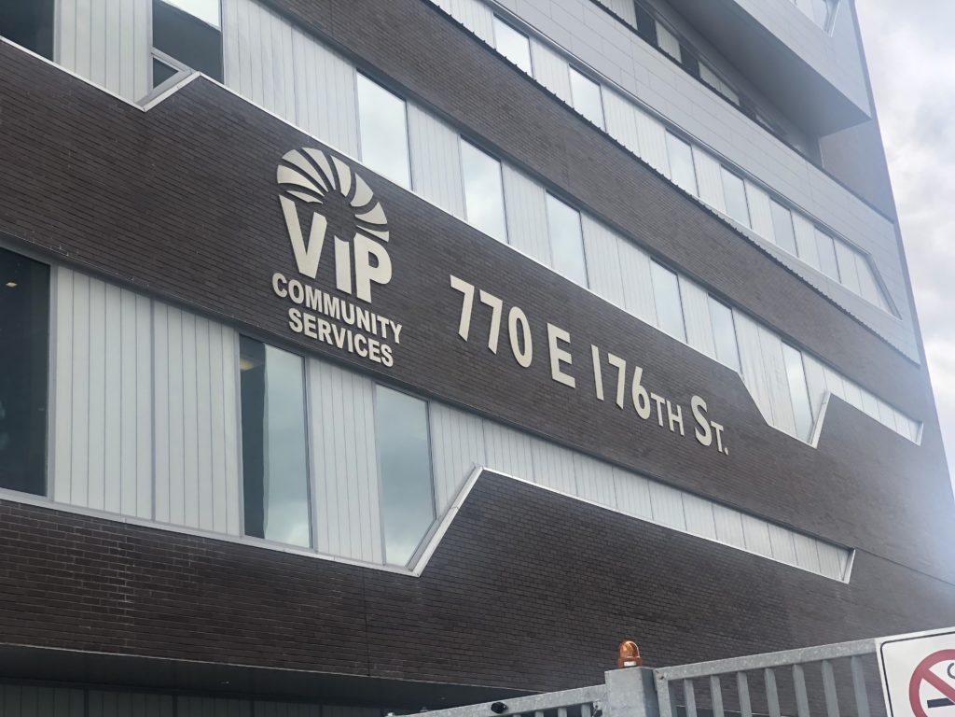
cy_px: 358
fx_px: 1435
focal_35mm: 52
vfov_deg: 28.0
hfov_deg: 36.8
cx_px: 478
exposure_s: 1/437
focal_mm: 6
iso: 16
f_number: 2.4
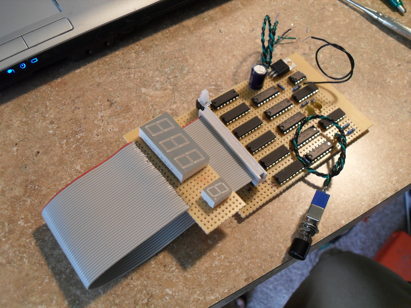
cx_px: 206
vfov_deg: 40.7
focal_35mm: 35
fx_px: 416
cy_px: 154
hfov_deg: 52.6
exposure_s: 1/30
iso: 200
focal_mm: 6.2
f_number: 2.8
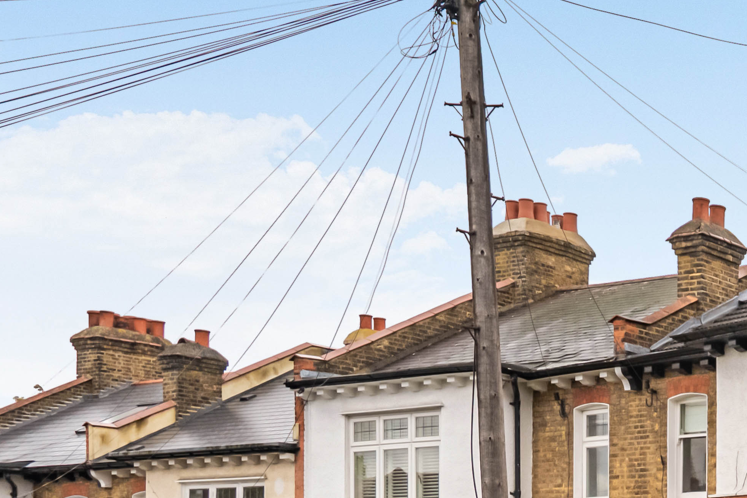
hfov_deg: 25.5
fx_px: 1266
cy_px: 456
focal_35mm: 61
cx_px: 1092
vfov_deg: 21.7
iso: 1000
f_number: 8
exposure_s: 1/3000
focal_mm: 20
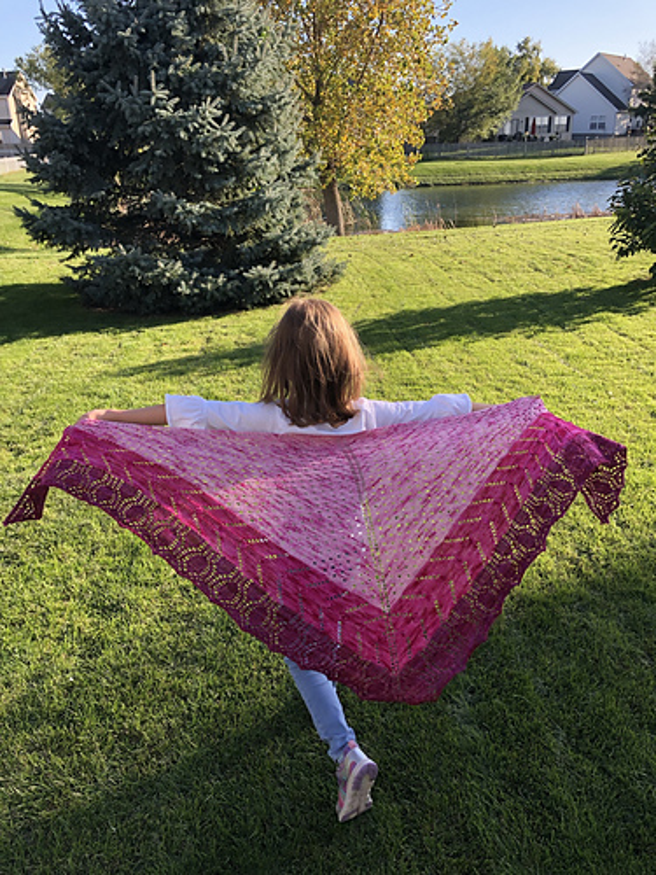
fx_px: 707
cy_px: 438
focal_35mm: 28
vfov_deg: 63.4
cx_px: 328
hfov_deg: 49.7
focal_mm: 3.99
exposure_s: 1/340
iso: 20
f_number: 1.8
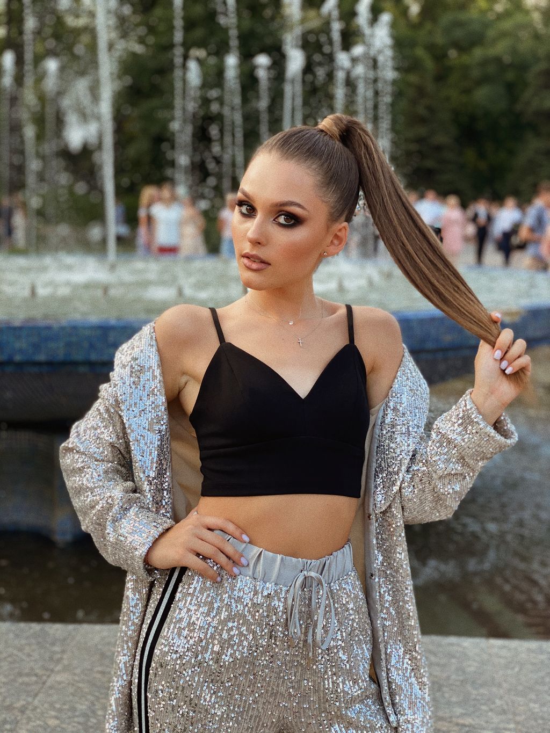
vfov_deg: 36.8
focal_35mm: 52
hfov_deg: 28.0
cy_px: 366
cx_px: 275
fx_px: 1101
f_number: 2
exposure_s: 1/122
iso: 32
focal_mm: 6
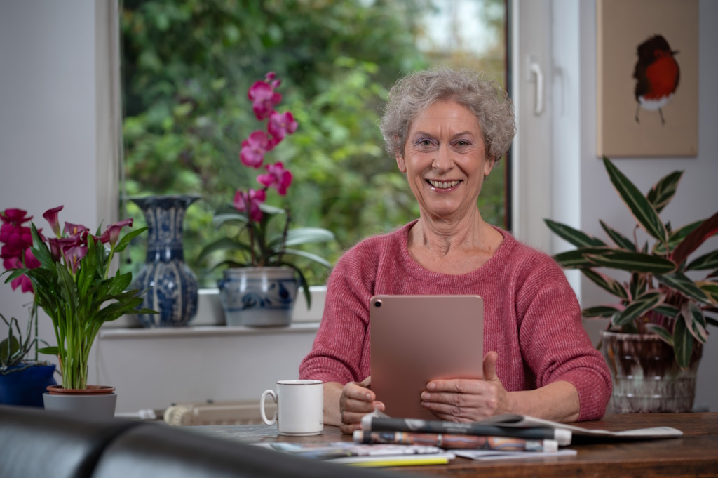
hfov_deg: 15.8
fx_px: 2591
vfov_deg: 10.5
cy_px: 239
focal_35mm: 130
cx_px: 359
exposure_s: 1/30
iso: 100
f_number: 4
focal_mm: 130
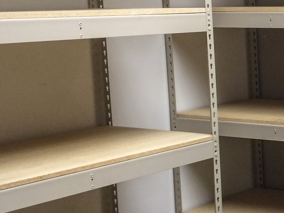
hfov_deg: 18.7
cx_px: 412
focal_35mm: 94
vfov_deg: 15.7
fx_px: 771
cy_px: 123
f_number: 2.2
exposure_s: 1/30
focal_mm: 4.15
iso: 100
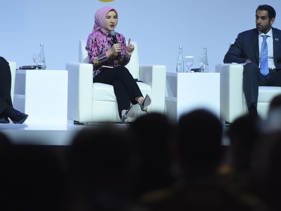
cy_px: 60
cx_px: 112
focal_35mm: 308
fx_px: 2501
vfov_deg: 4.8
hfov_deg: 6.4
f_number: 3.5
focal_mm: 185
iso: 1600
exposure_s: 1/320
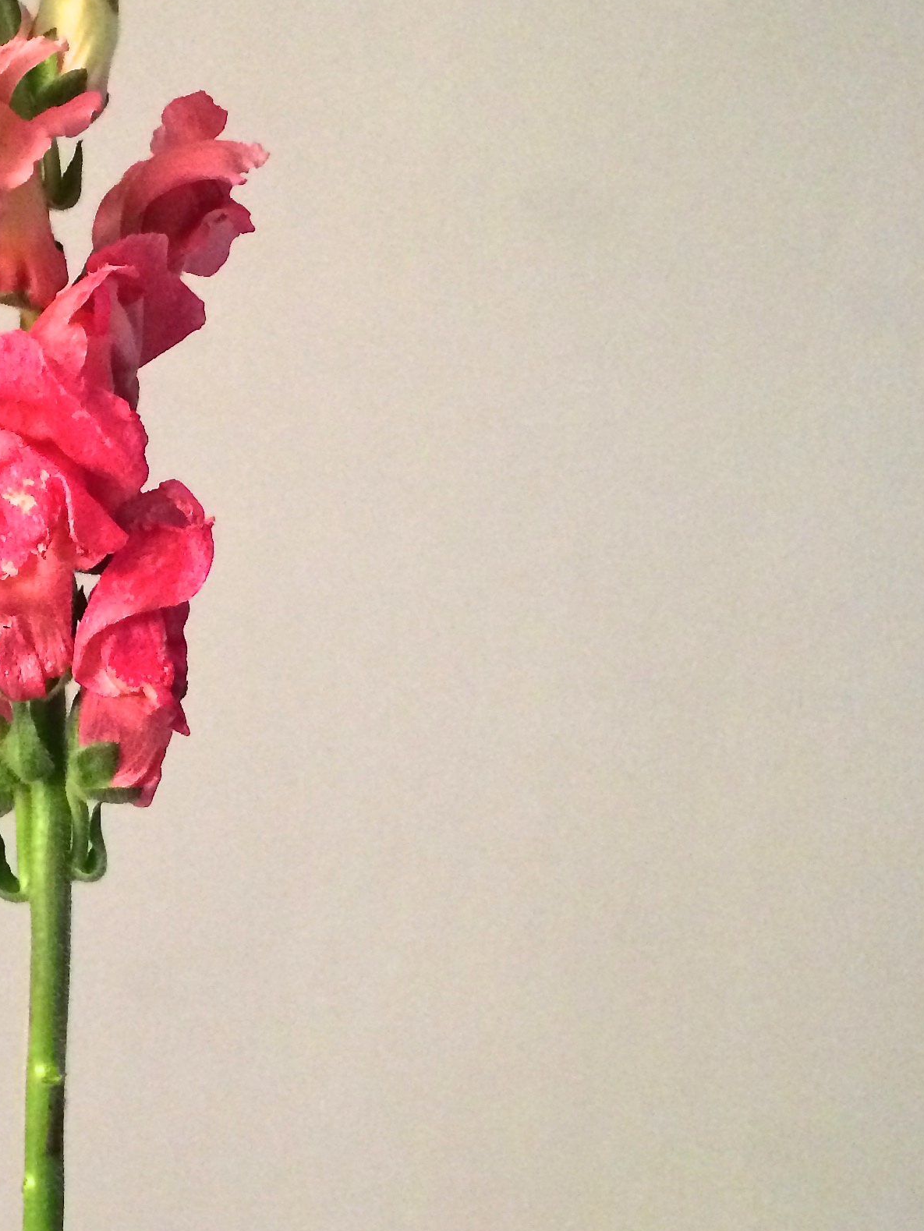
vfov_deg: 31.2
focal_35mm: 62
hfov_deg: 22.8
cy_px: 630
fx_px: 2206
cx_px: 23
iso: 250
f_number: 2.2
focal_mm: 4.12
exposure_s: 1/30
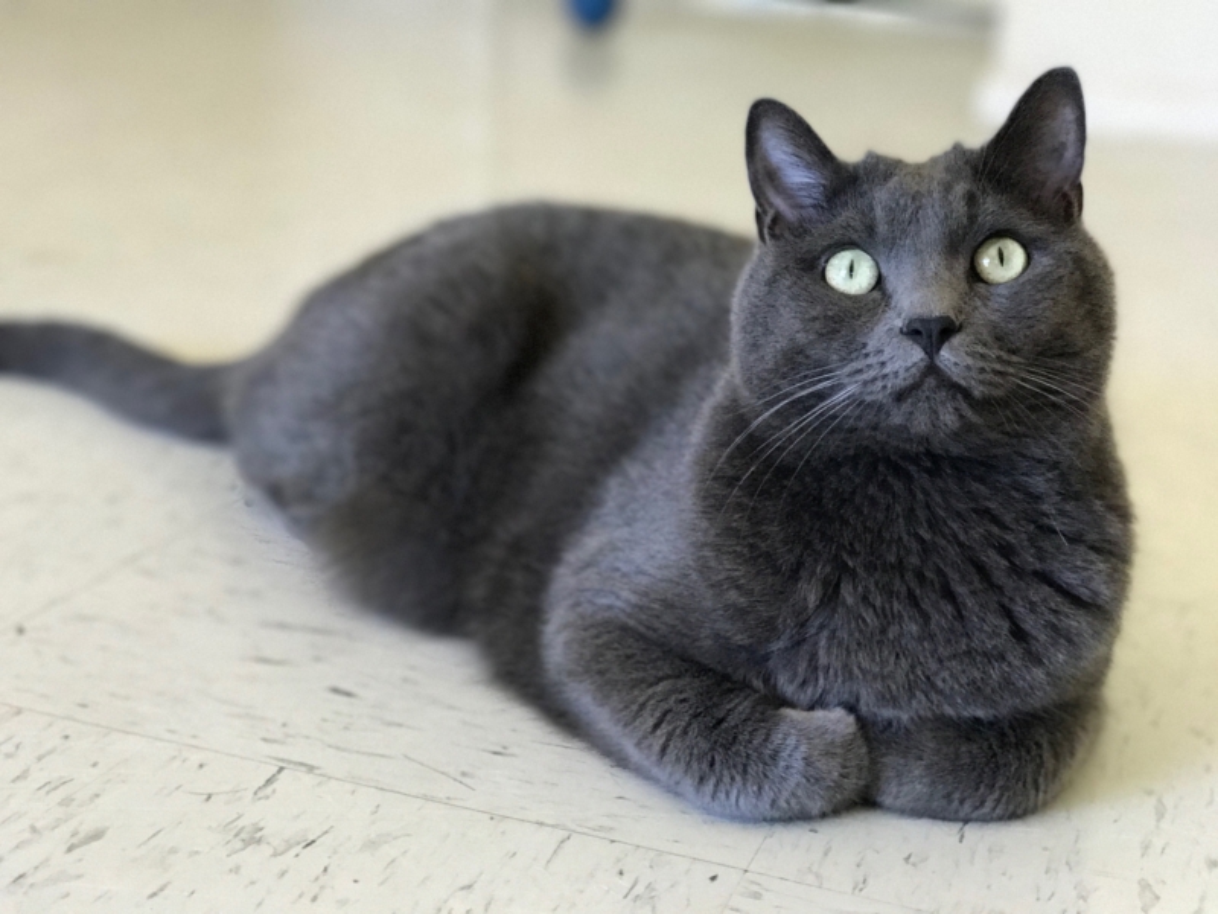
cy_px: 457
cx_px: 609
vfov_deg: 25.7
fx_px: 2006
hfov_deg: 33.8
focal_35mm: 57
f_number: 2.8
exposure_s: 1/60
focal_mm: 6.6
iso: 250
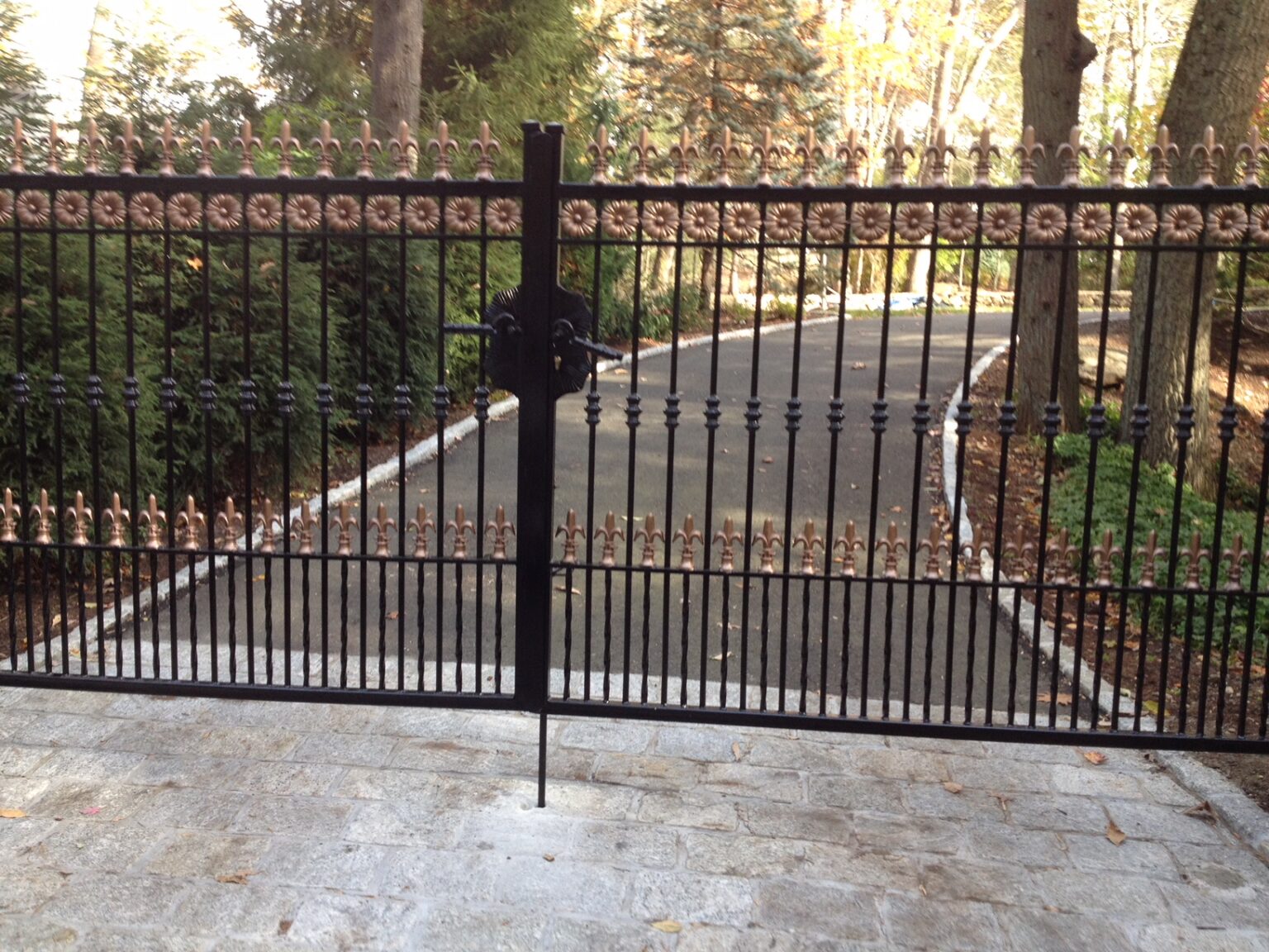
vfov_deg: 40.7
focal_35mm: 35
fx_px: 1283
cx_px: 634
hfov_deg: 52.6
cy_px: 476
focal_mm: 4.28
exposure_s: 1/120
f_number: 2.4
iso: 80
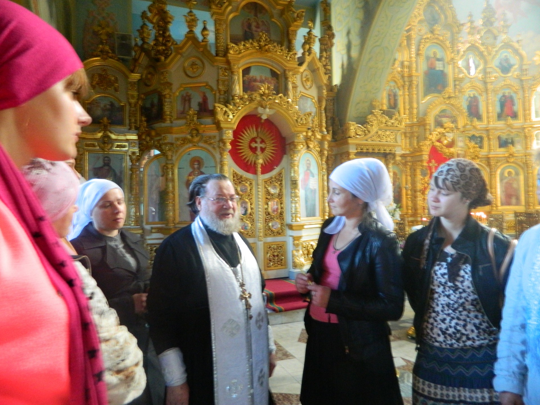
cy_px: 202
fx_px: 390
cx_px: 270
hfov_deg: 69.4
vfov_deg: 54.9
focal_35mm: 25
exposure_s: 1/6
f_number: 3.1
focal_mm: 4.5
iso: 400
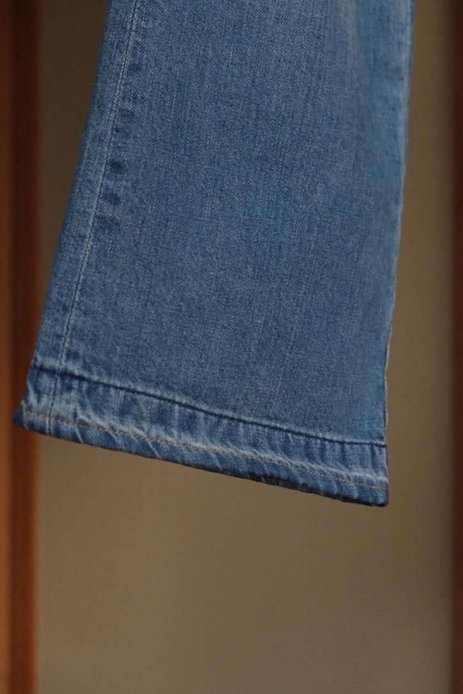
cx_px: 232
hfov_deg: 16.5
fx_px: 1601
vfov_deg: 24.5
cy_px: 347
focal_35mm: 83
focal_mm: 55
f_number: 4.5
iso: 6400
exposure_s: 1/8000
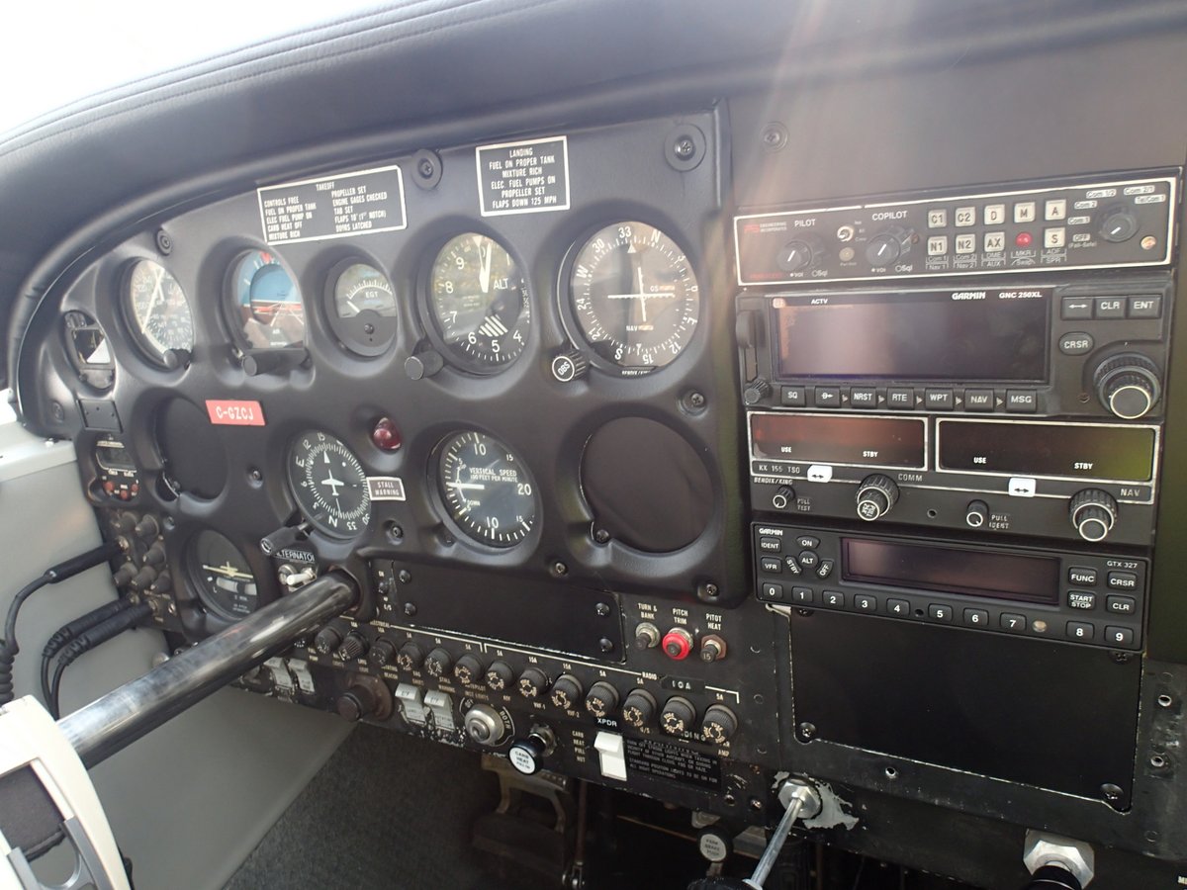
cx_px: 594
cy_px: 445
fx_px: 857
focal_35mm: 25
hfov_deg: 69.4
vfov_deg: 54.9
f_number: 2.8
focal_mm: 4.5
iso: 100
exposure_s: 1/80
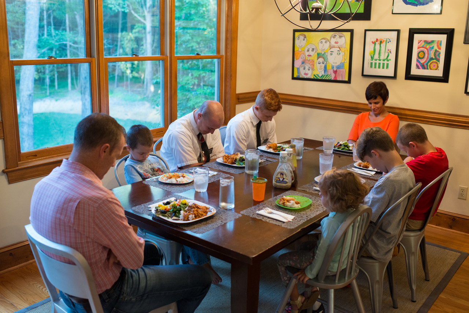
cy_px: 156
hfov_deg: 54.4
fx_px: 456
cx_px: 234
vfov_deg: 37.9
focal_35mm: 35
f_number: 3.2
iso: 2000
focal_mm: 35
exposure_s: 1/160
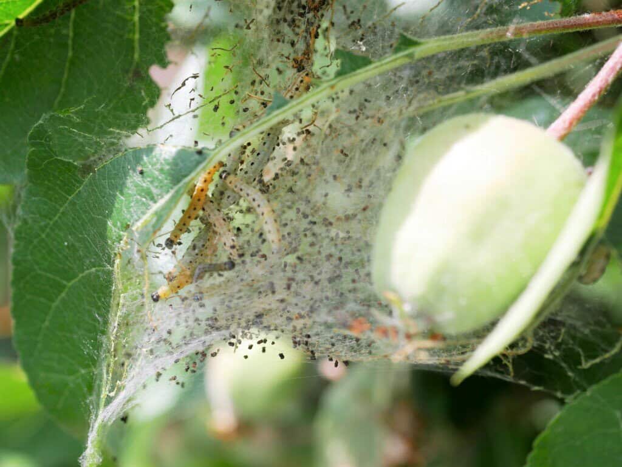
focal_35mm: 60
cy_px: 234
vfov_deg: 24.4
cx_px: 311
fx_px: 1079
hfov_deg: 32.2
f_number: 4.5
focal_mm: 30
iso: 200
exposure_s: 1/250
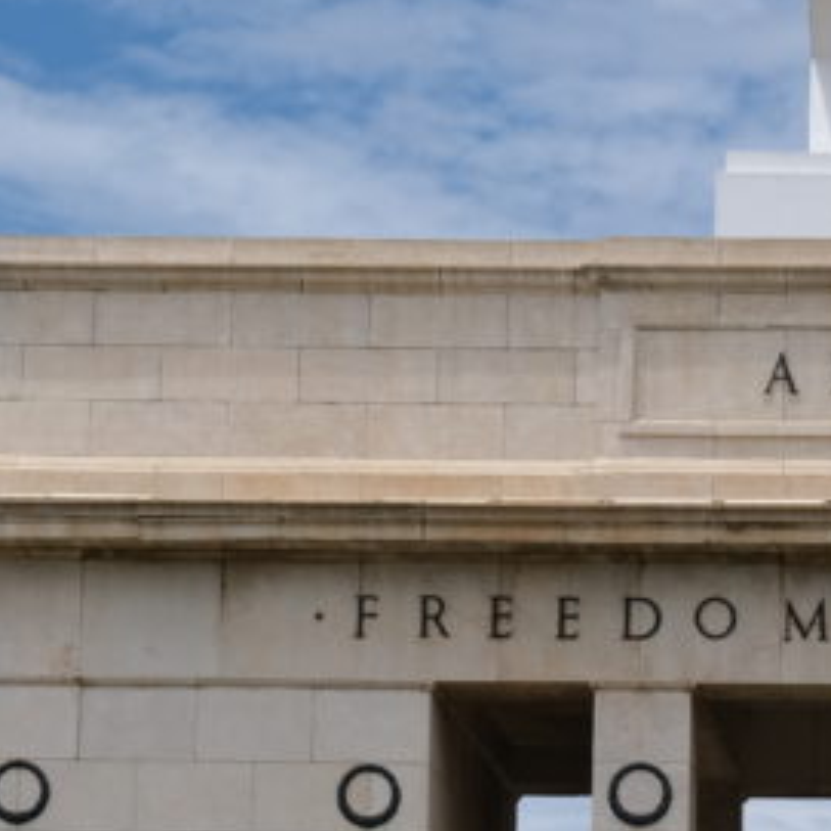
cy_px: 843
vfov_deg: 9.8
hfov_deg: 9.7
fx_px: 4807
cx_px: 1070
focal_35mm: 177
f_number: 5.6
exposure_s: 1/1100
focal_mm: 32.9
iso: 160
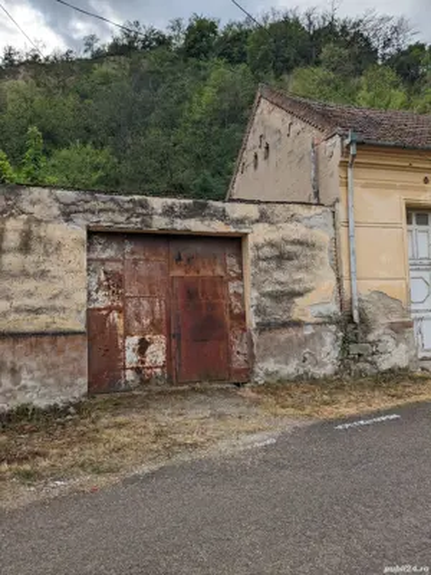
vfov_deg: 65.3
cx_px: 216
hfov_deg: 51.4
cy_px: 288
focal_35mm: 27
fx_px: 448
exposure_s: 1/2336
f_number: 1.73
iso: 26
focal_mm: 4.38
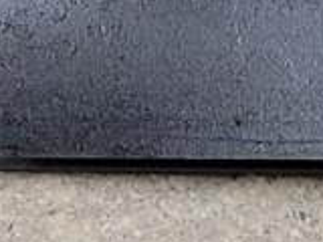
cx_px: 91
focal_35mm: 166
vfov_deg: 8.8
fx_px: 1549
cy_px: -38
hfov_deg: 11.9
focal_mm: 5.4
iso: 200
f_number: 1.8
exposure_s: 1/40
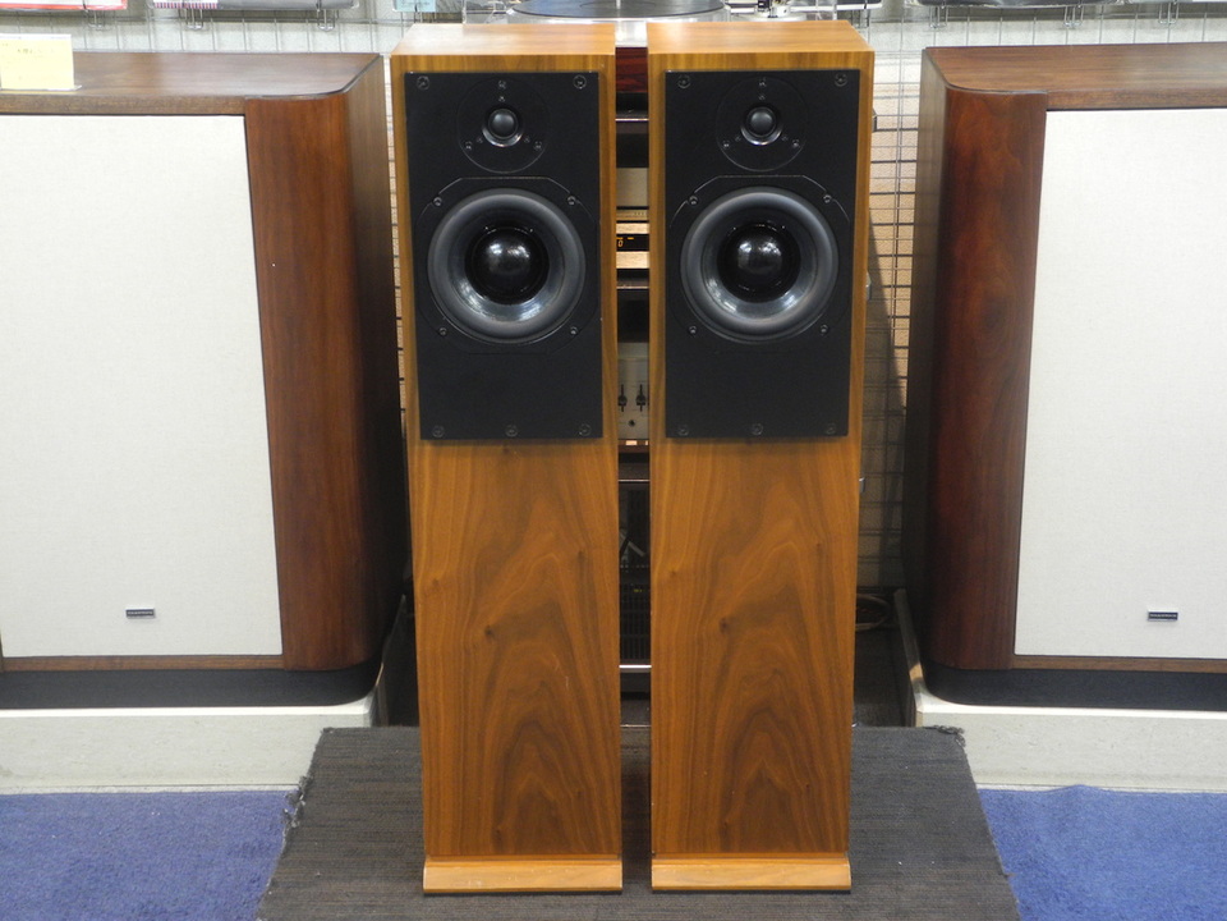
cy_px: 460
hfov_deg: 34.9
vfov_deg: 26.6
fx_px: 1950
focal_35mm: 55
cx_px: 614
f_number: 3.5
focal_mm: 11.8
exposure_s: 1/12
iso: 400
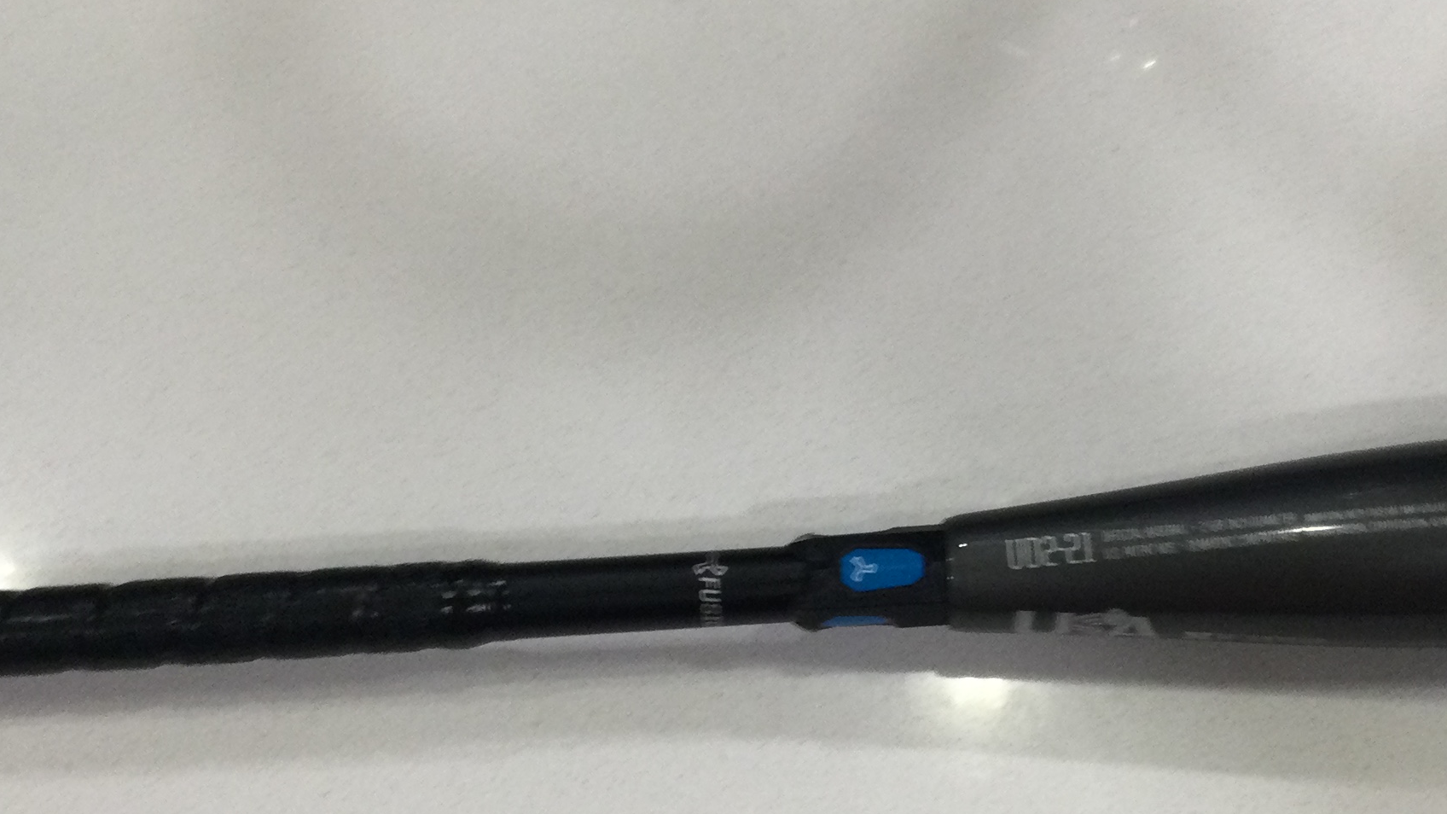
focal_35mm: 65
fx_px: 2494
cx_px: 891
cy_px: 476
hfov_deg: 32.2
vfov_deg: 18.5
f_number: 2.4
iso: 50
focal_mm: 3.3
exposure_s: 1/30
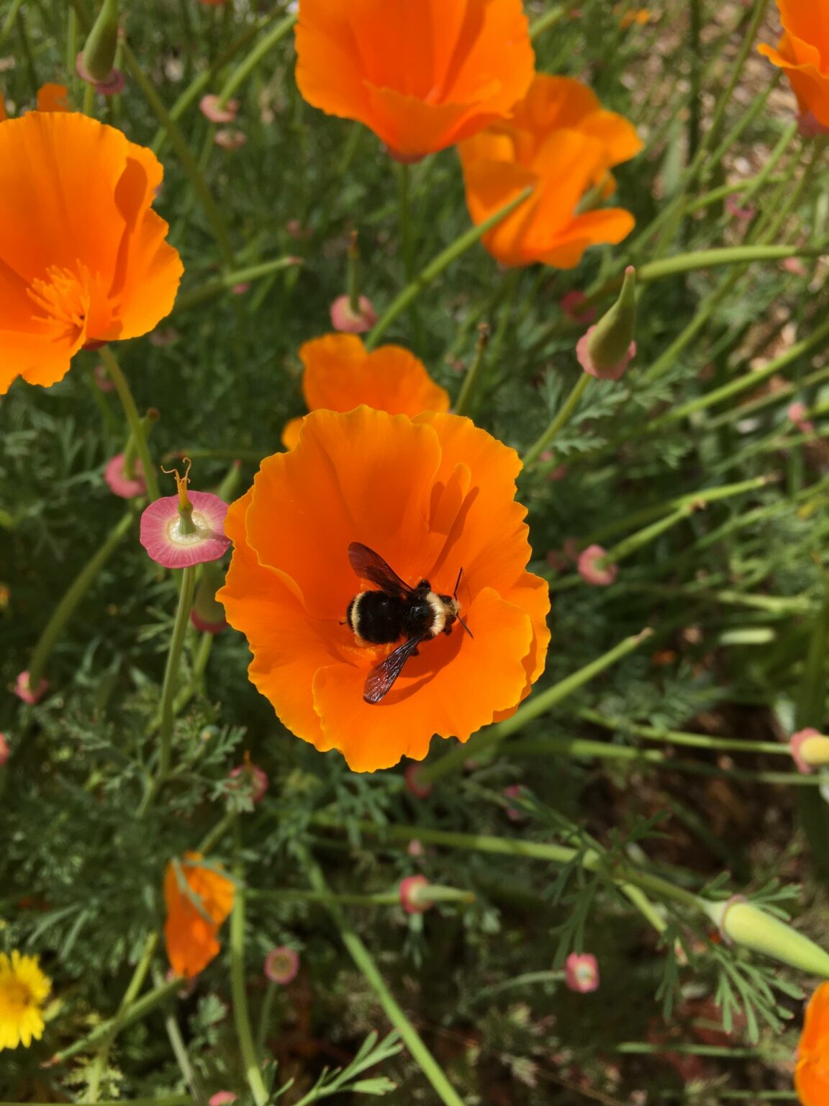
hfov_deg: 48.2
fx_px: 926
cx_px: 414
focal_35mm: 29
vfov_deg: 61.7
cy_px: 553
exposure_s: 1/2137
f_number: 2.2
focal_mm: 4.15
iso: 25
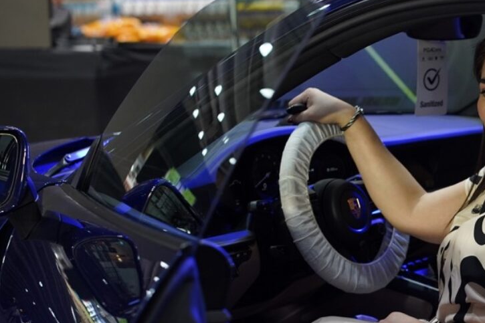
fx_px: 1428
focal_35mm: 106
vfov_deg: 12.9
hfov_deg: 18.8
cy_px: 228
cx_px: 470
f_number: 2.8
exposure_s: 1/200
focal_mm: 50
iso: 1000
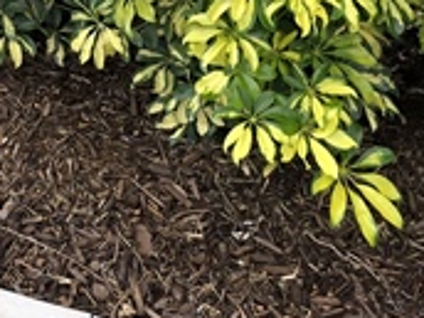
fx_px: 1360
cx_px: -155
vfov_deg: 12.0
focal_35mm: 111
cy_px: -307
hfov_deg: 16.6
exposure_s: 1/222
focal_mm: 6.3
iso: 12
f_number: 1.7
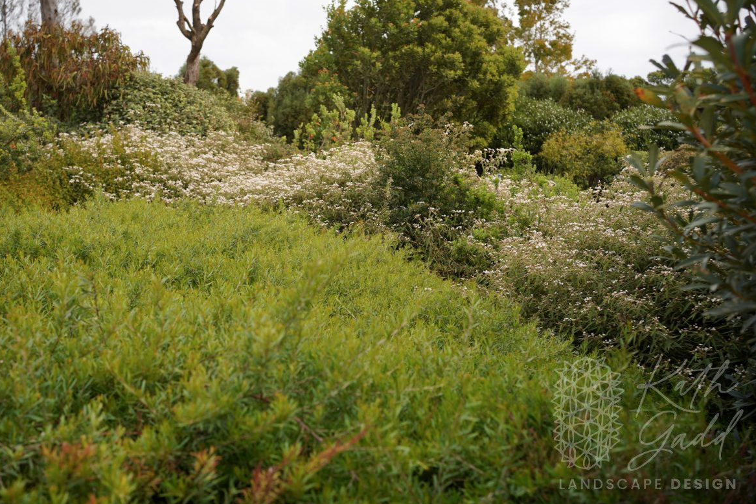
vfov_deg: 36.9
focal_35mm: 36
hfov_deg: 53.1
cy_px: 246
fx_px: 756
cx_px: 375
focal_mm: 35
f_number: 5
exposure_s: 1/200
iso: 200
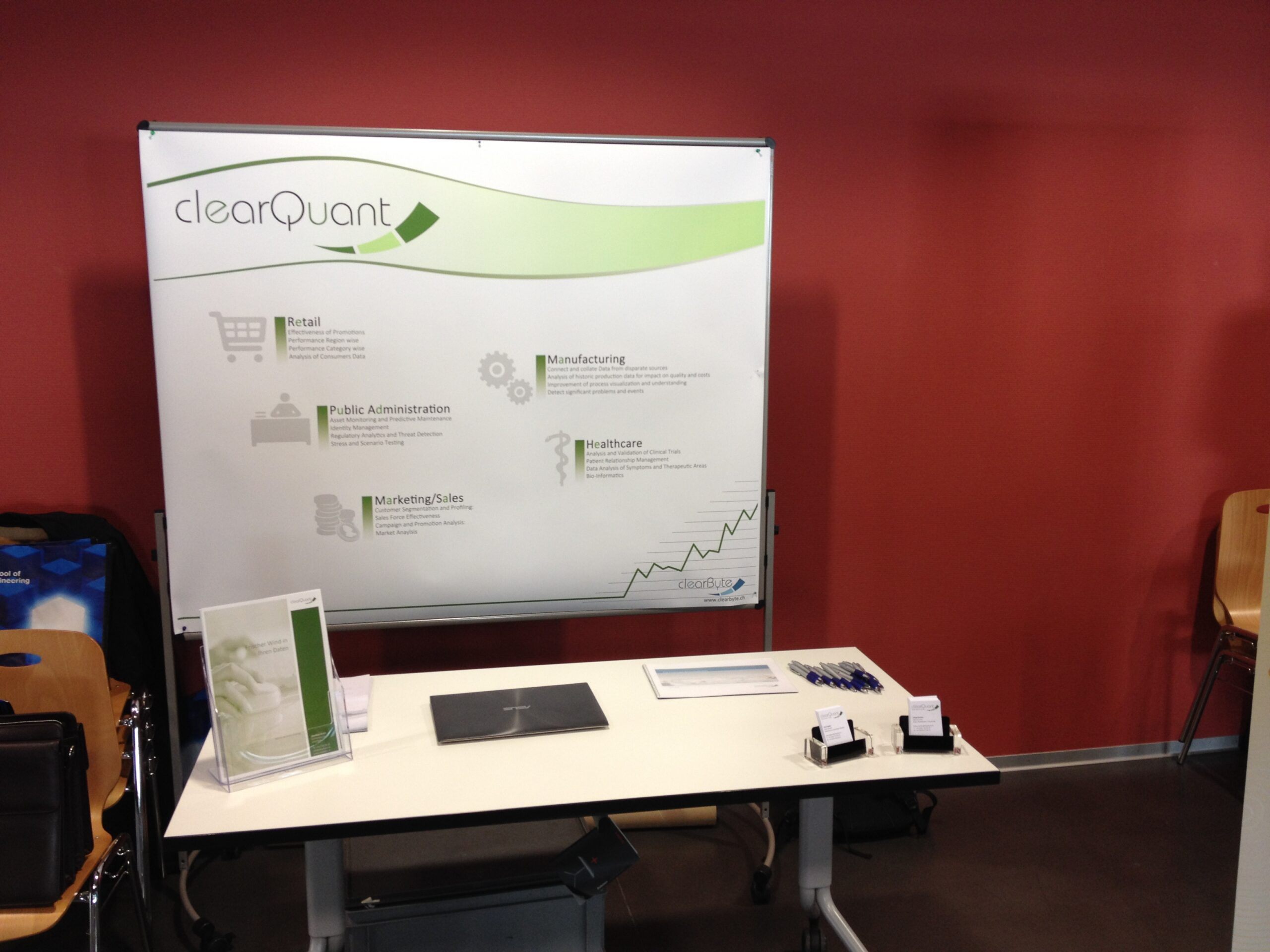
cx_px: 635
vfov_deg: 40.7
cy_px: 476
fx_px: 1284
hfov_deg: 52.6
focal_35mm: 35
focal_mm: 4.28
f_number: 2.4
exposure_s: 1/20
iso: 64
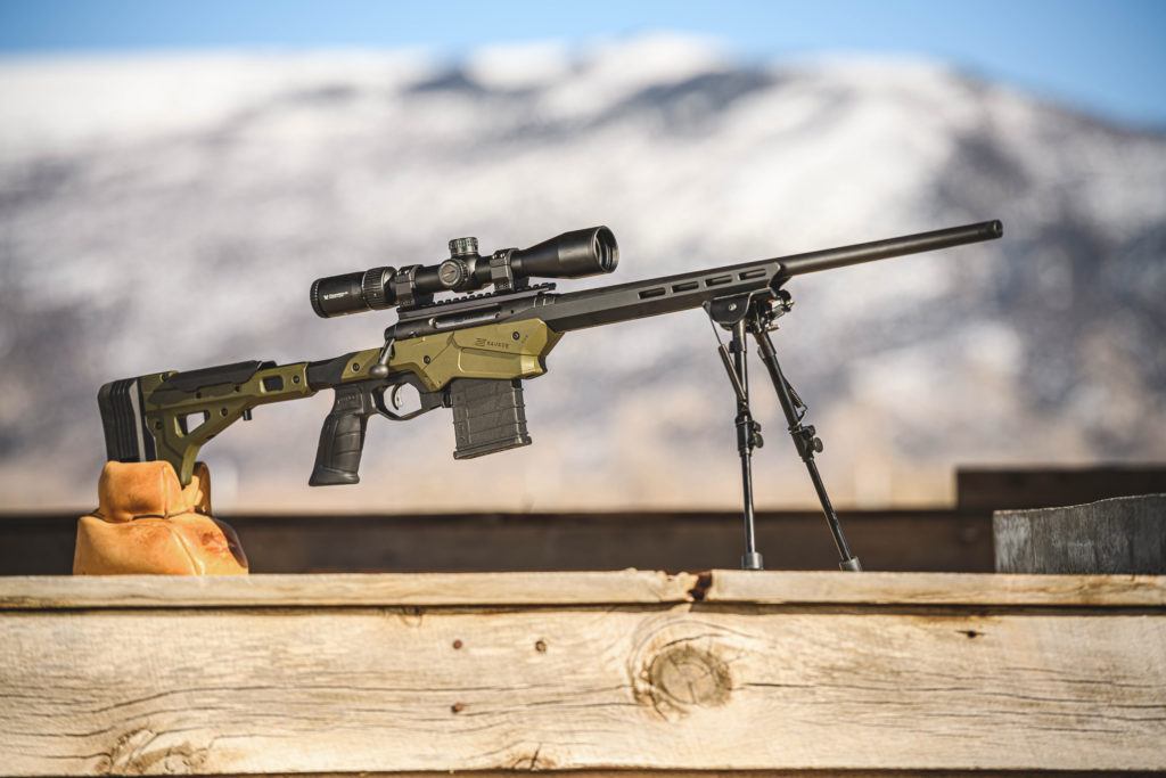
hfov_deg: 12.1
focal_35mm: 170
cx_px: 583
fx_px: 5507
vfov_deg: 8.1
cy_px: 389
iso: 64
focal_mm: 170
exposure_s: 1/800
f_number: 4
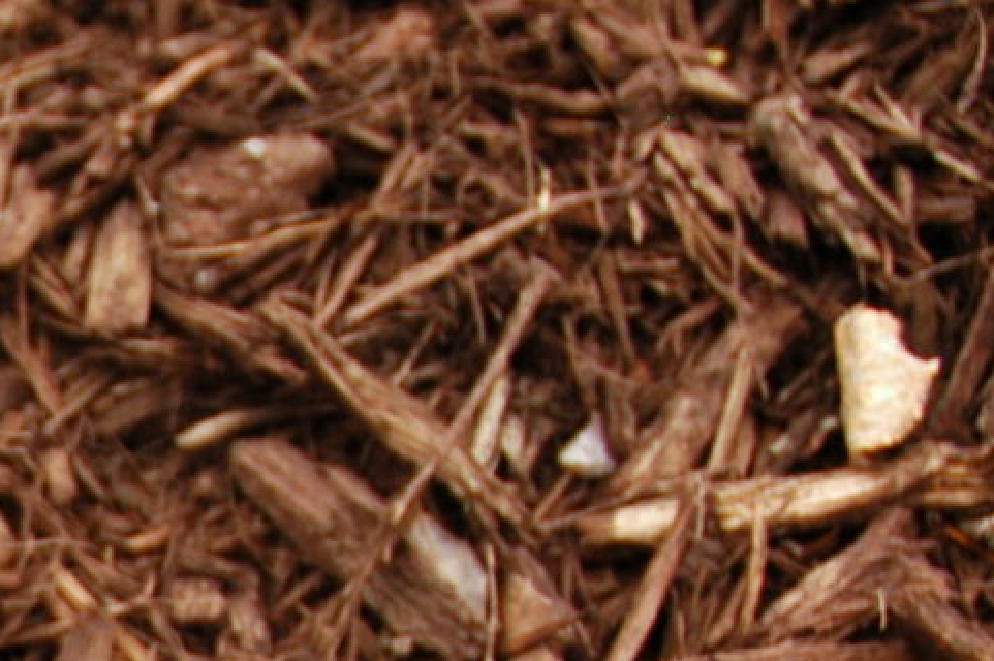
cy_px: 1089
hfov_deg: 15.0
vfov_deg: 11.3
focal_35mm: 115
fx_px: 3173
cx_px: -897
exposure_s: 1/250
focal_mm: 18
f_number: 4
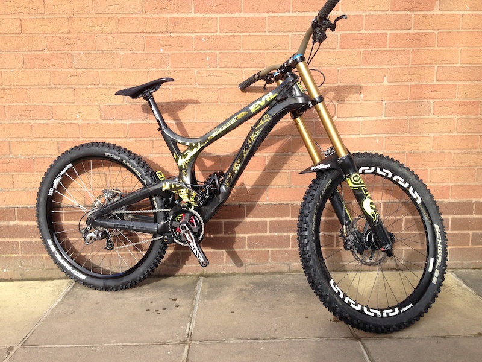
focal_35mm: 33
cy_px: 181
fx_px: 459
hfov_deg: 55.4
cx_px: 241
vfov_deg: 42.9
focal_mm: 4.12
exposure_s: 1/401
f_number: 2.4
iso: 50
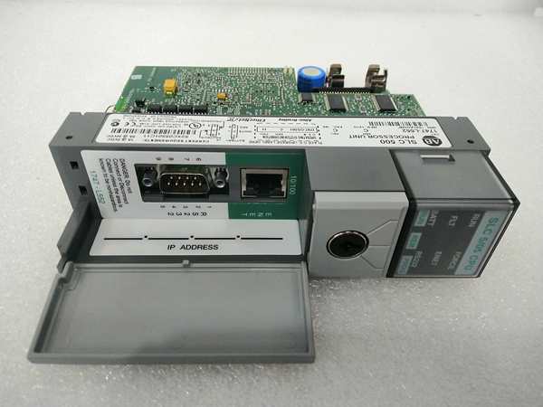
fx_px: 408
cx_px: 272
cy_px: 204
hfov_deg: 67.3
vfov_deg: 53.1
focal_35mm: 26
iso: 549
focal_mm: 3.44
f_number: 2
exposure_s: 1/33.3
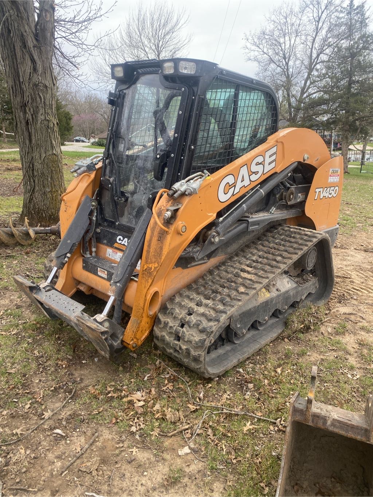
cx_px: 186
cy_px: 248
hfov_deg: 53.0
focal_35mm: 26
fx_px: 374
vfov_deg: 67.3
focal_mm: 4.25
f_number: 1.8
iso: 32
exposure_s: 1/522
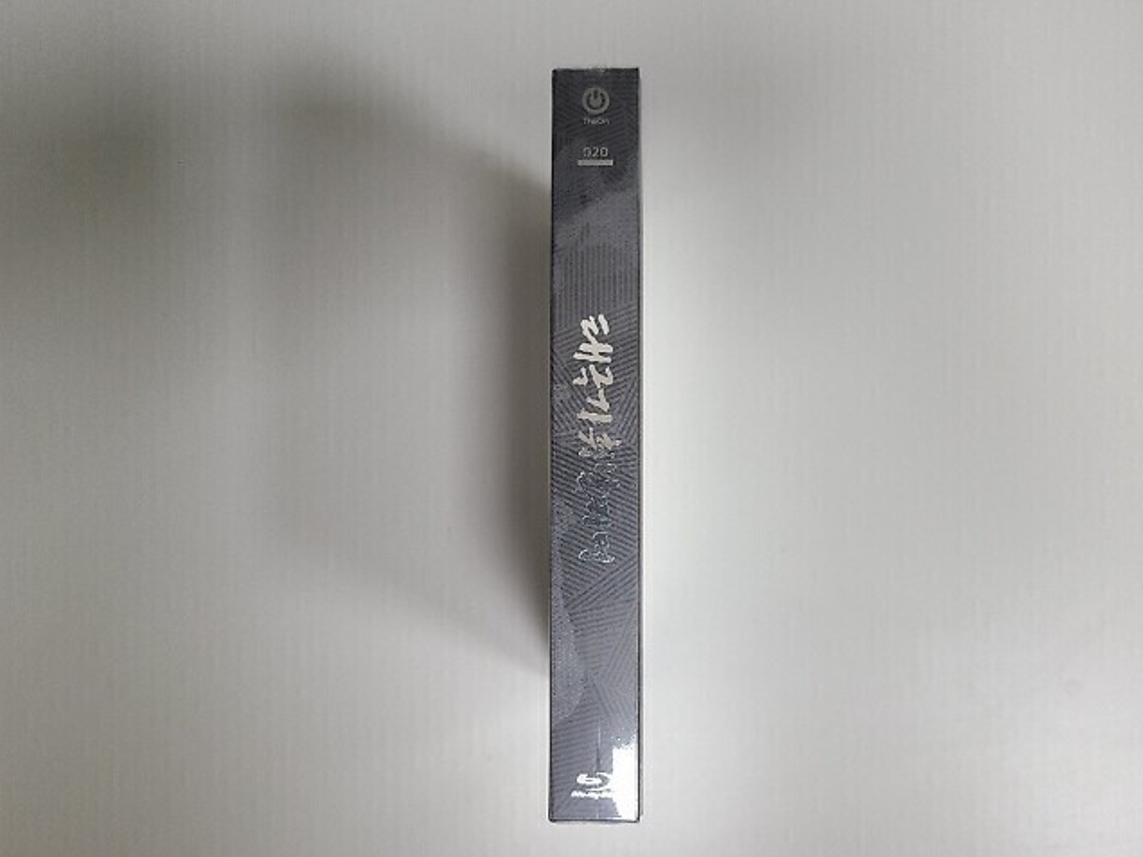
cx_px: 555
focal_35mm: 27
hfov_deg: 65.3
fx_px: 892
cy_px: 425
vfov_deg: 51.4
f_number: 1.8
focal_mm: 5.4
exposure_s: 1/60
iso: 100
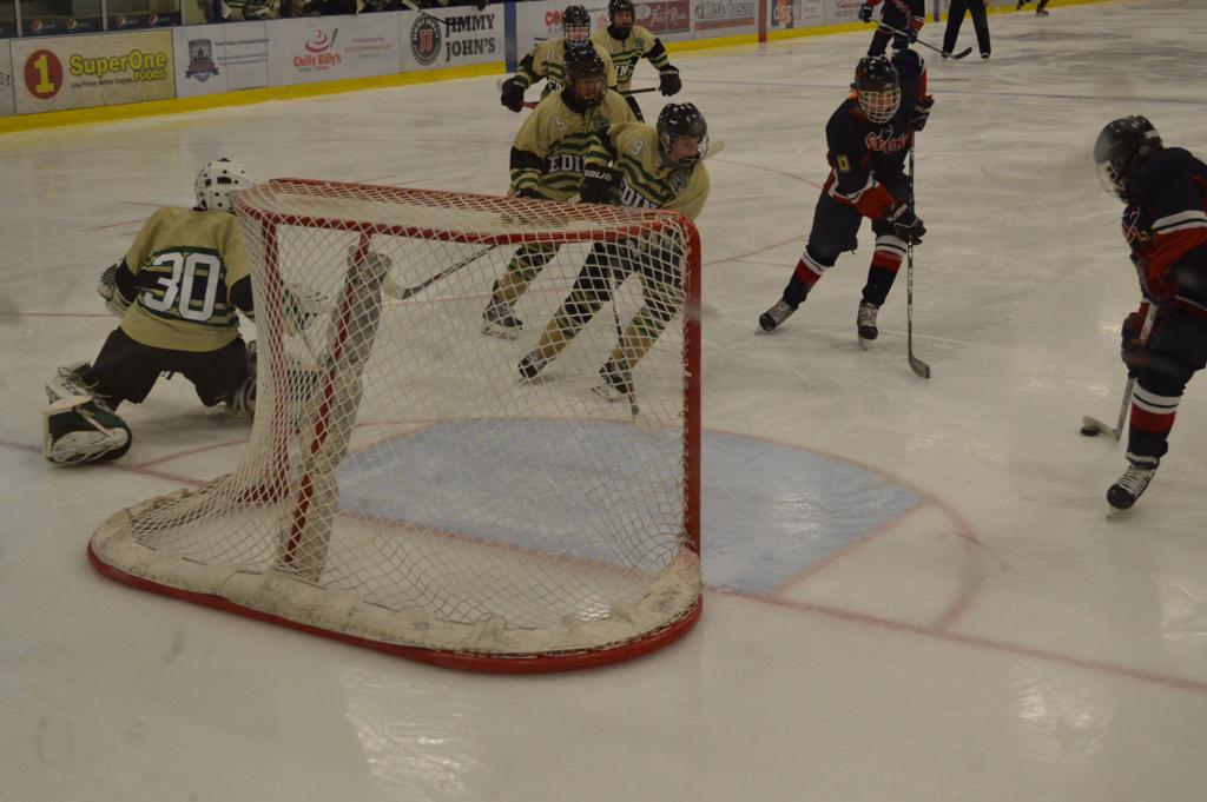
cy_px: 401
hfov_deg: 36.9
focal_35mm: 54
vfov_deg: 25.0
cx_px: 604
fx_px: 1809
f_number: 5
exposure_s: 1/500
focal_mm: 36
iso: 3200
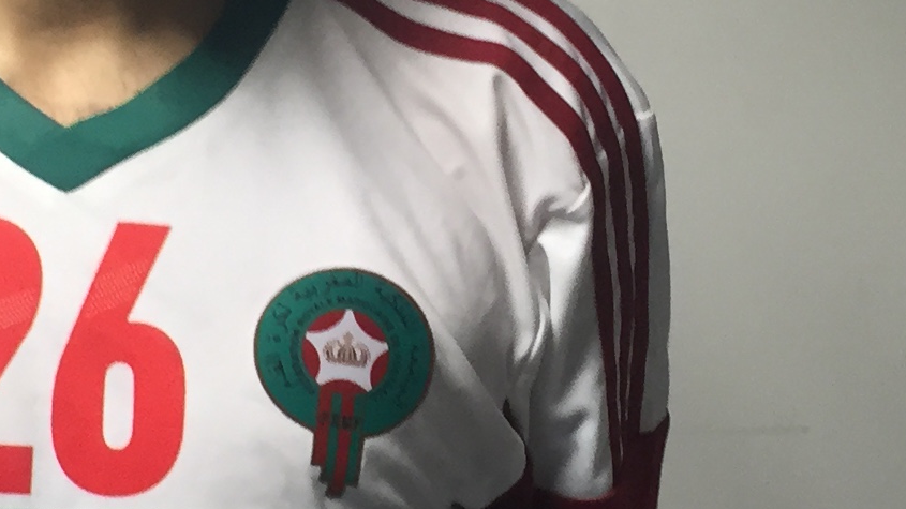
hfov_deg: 17.5
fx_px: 2930
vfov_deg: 9.9
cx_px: 305
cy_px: 214
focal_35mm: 122
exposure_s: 1/30
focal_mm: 4.15
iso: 64
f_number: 2.2
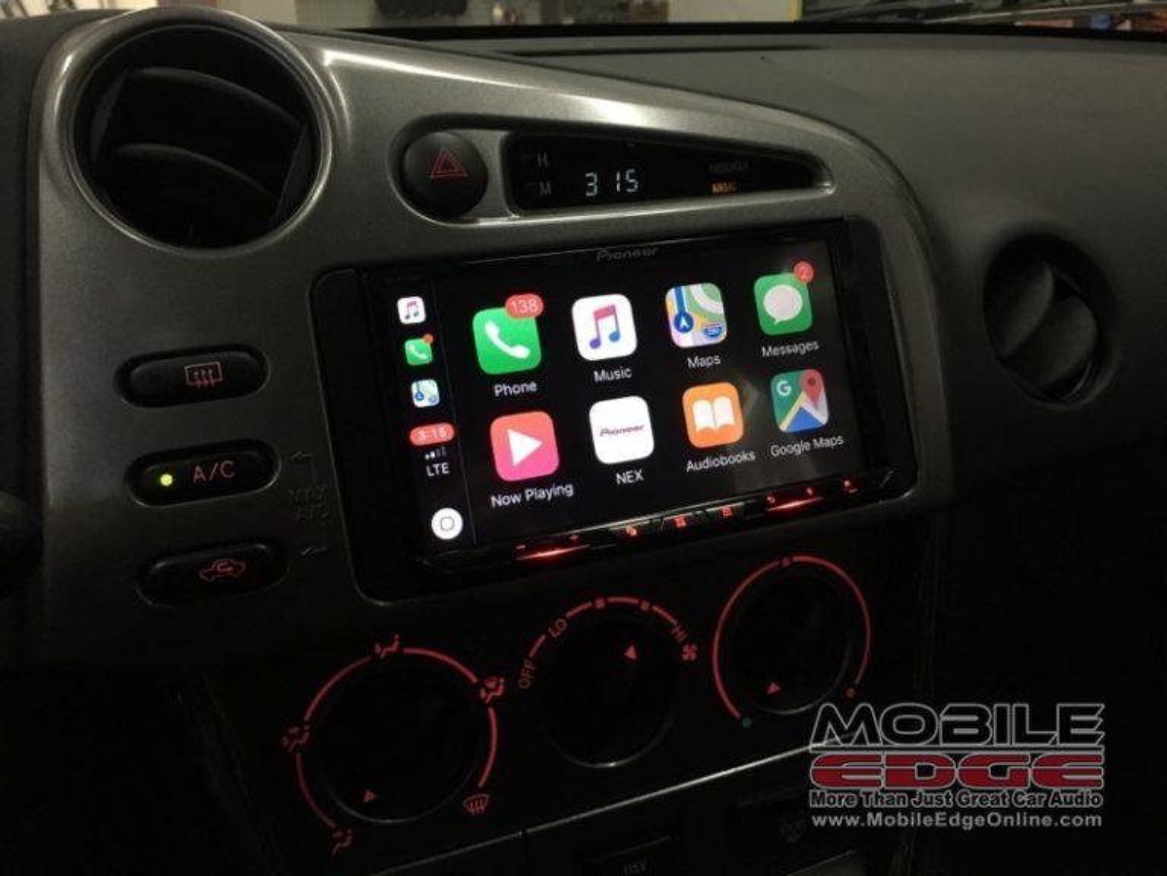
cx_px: 584
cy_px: 438
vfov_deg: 48.2
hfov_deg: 61.7
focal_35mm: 29
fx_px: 978
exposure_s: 1/30
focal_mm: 4.15
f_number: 2.2
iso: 125
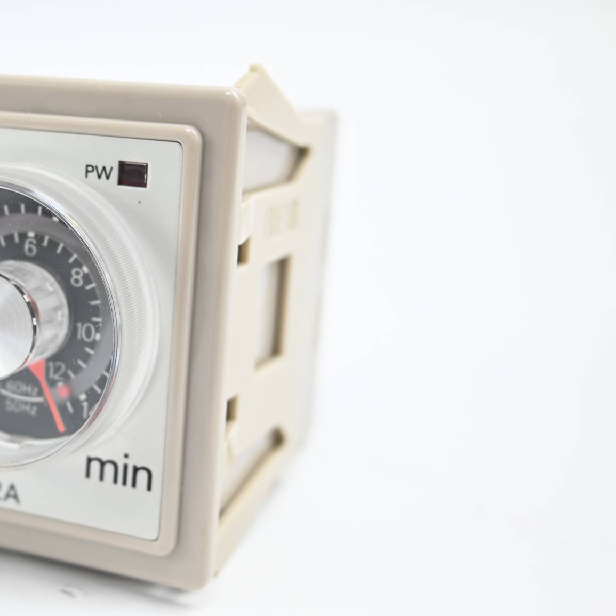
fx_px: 1272
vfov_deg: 27.2
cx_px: 64
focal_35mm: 63
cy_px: 330
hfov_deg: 26.3
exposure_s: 1/50
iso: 100
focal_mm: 26.5
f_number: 4.5
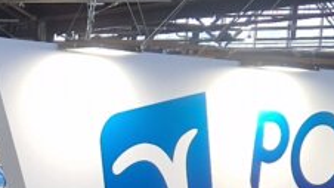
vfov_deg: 6.7
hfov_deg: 12.6
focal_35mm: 166
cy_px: 541
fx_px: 1470
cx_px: -81
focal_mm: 5.4
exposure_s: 1/100
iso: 50
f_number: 1.8
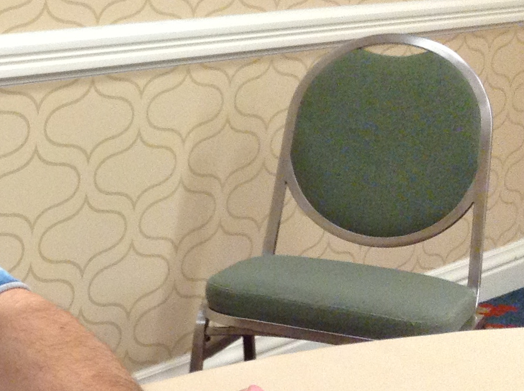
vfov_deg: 14.5
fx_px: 1541
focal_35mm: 102
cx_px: -266
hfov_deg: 17.3
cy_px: 172
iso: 100
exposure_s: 1/24
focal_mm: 3.3
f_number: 2.4
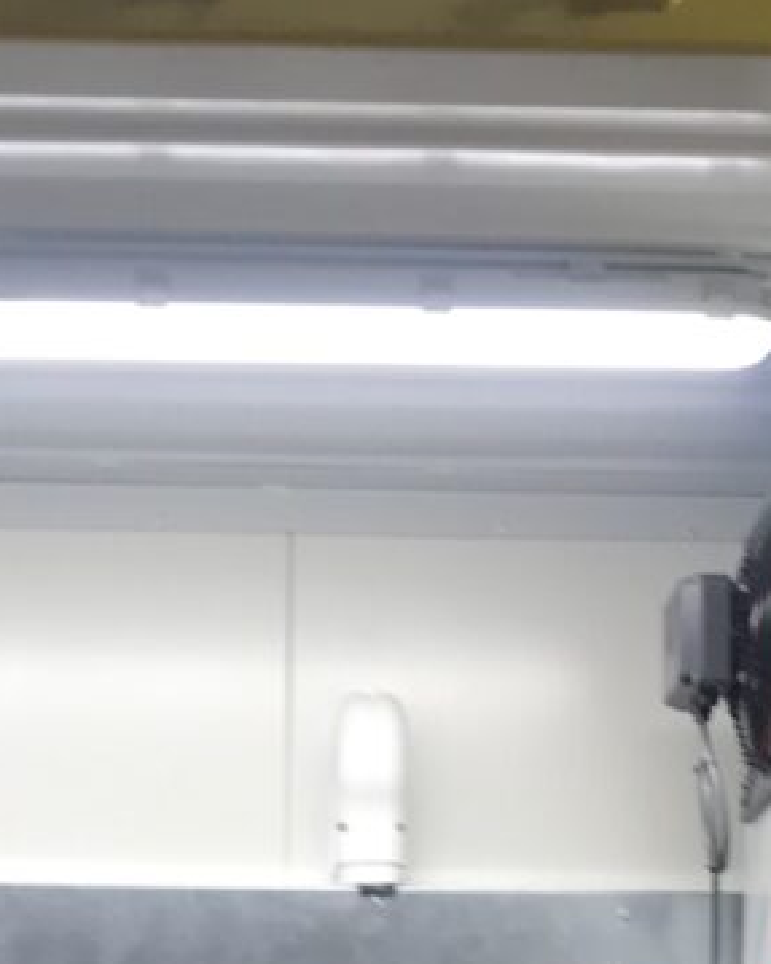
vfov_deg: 14.3
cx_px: 199
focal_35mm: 117
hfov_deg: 13.1
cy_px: 1778
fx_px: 3339
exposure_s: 1/50
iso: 32
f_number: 1.8
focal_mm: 3.99
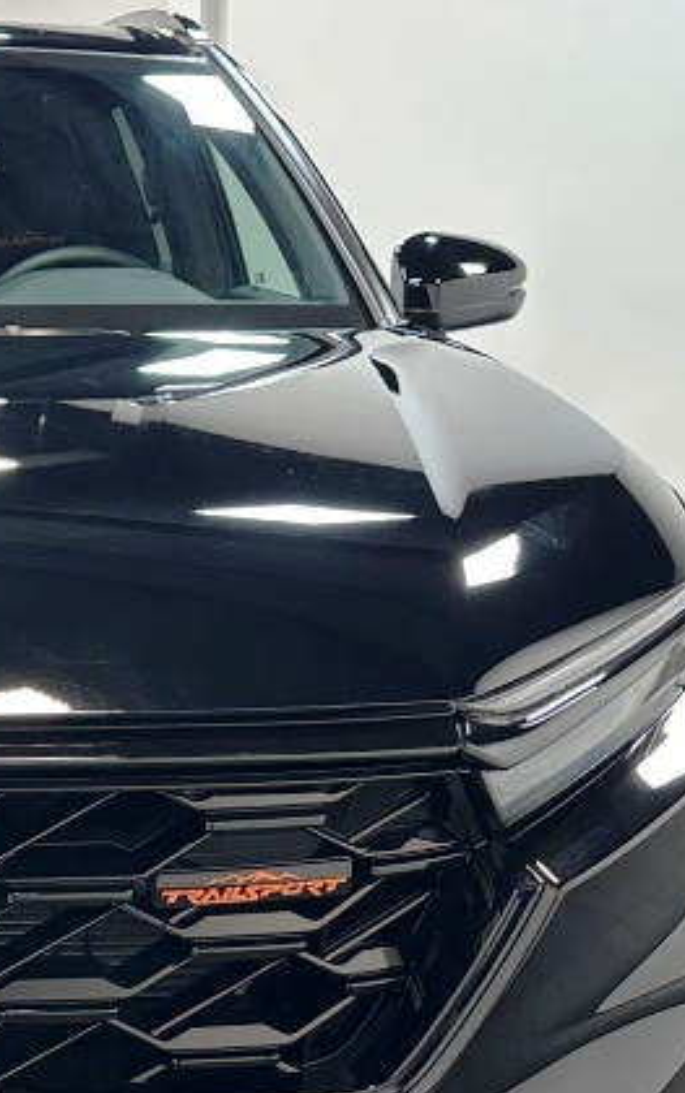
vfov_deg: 32.5
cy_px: 768
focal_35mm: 62
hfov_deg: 19.6
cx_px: -161
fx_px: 1849
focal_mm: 6.86
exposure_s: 1/60
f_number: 1.78
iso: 400
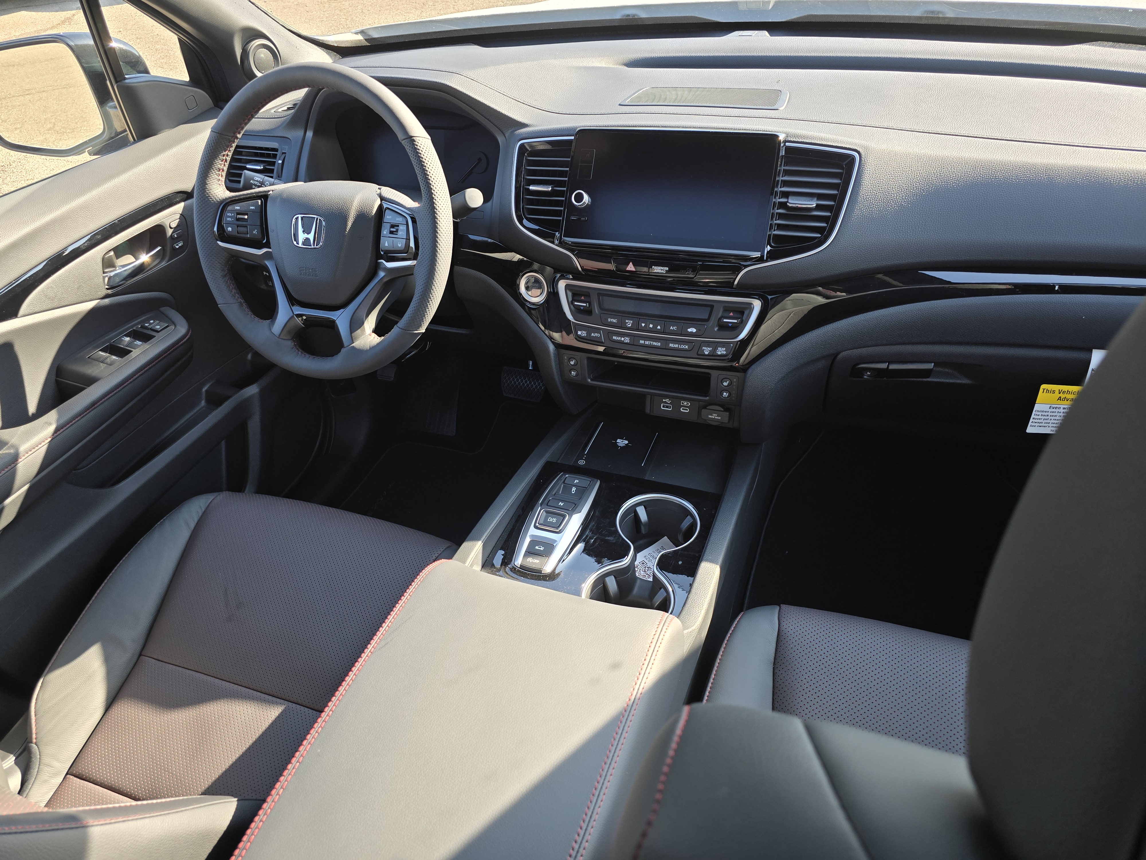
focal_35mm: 23
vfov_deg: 58.9
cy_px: 430
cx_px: 573
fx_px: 761
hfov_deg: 73.9
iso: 50
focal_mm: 6.3
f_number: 1.7
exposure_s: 1/180
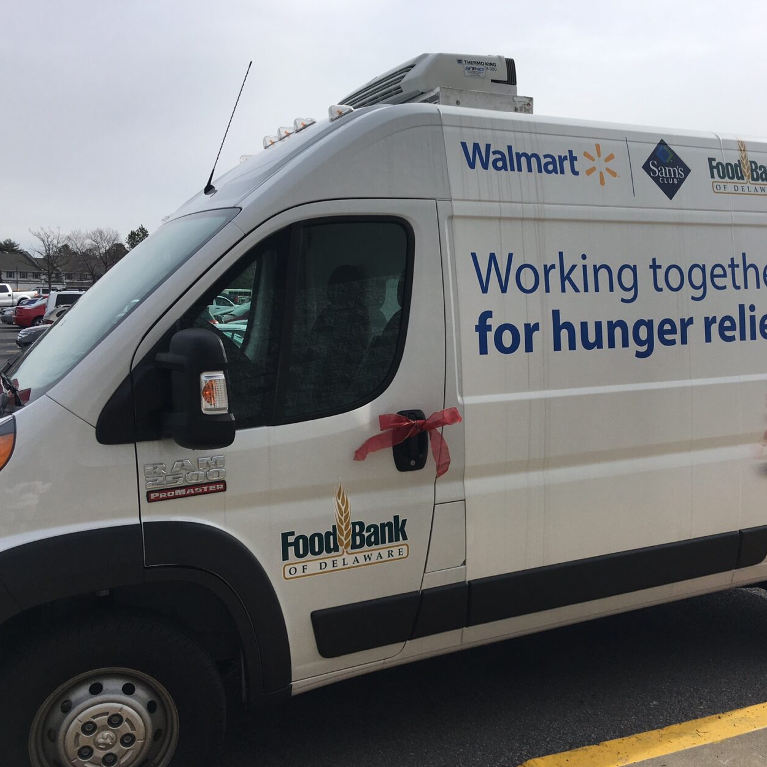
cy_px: 387
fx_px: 877
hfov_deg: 47.0
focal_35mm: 35
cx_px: 449
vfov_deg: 47.2
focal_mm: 4.15
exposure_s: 1/2024
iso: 25
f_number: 2.2
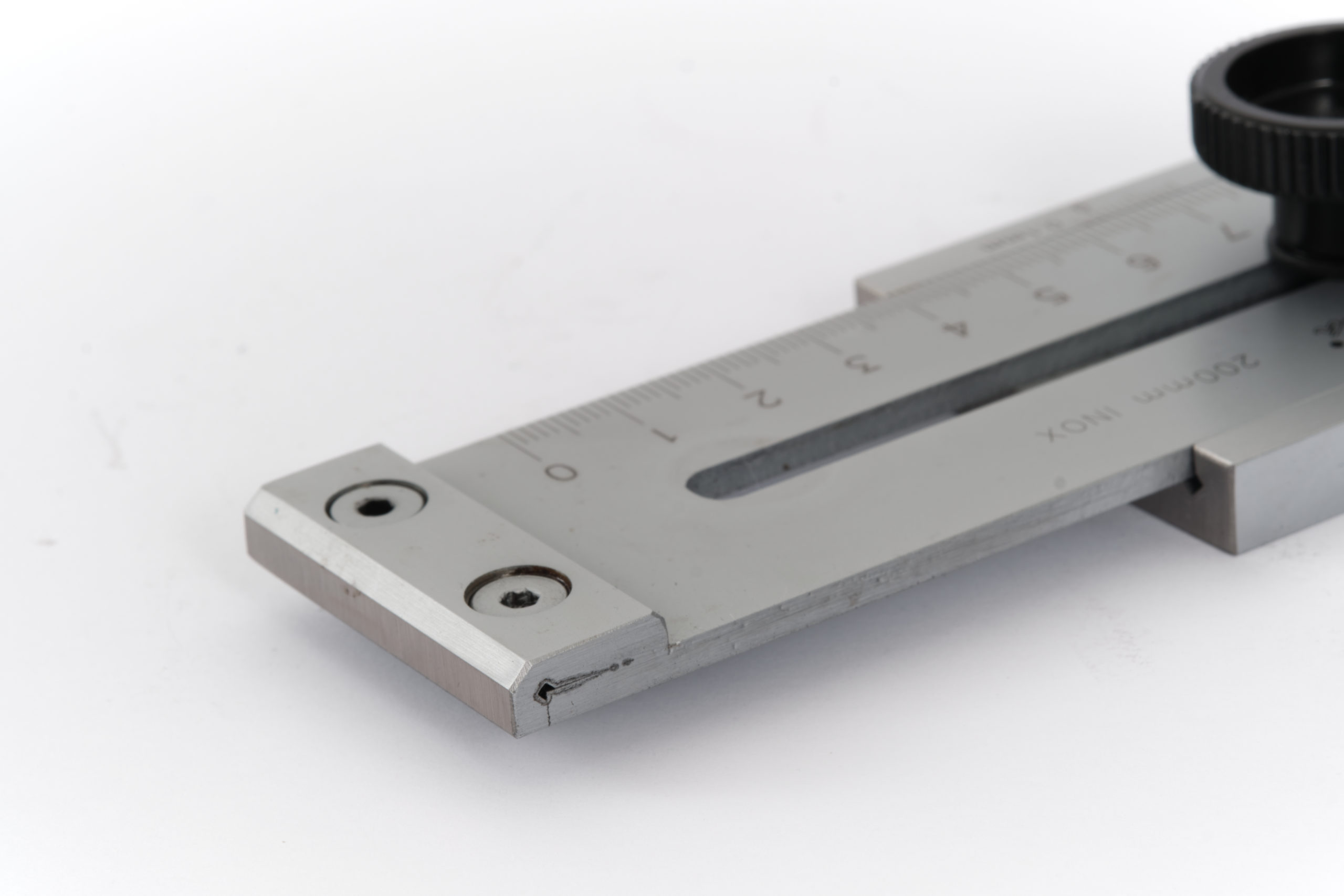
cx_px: 672
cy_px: 448
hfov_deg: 22.6
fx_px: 3360
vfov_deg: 15.2
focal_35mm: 90
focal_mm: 60
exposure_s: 1/125
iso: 80
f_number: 16
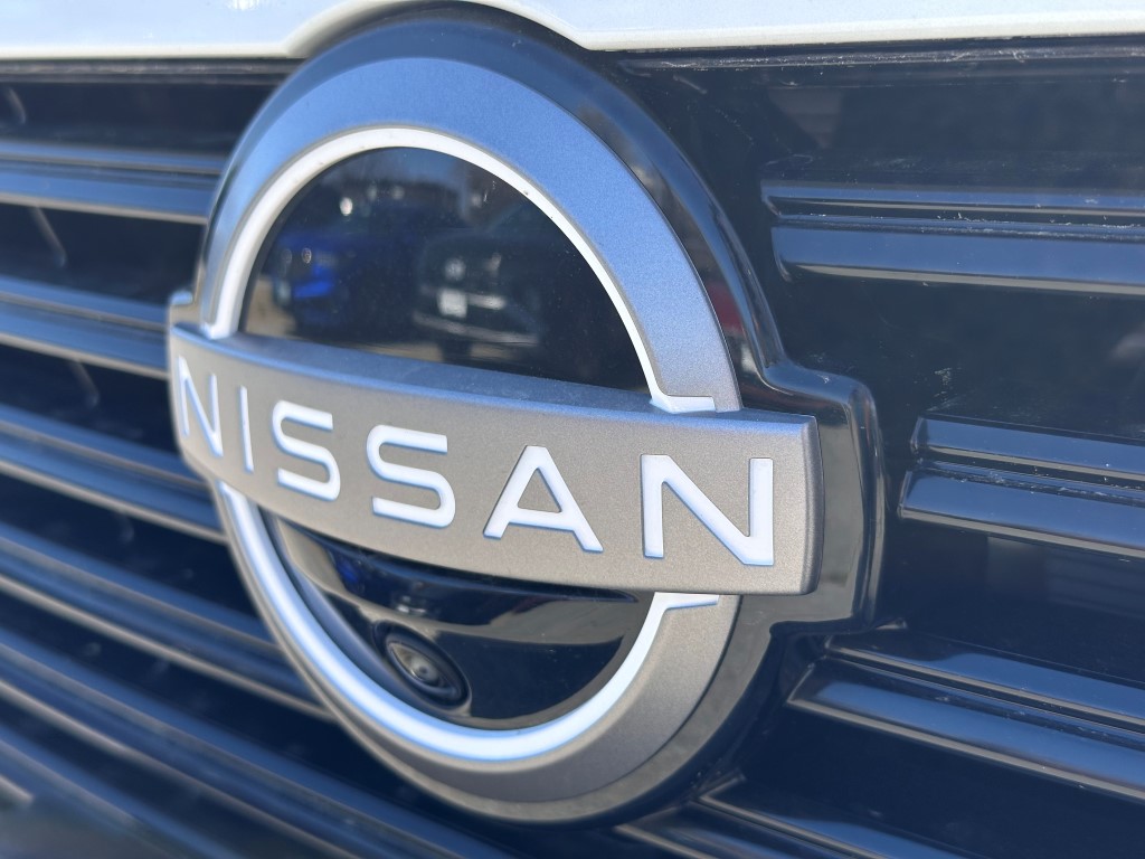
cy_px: 430
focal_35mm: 48
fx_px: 1588
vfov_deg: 30.3
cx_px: 572
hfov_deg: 39.7
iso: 64
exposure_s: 1/880
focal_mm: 6.86
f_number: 1.78
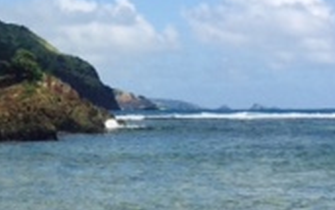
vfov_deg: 11.4
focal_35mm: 115
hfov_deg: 18.0
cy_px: 94
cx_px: 76
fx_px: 1050
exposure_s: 1/4115
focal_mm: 4.15
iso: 32
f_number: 2.2
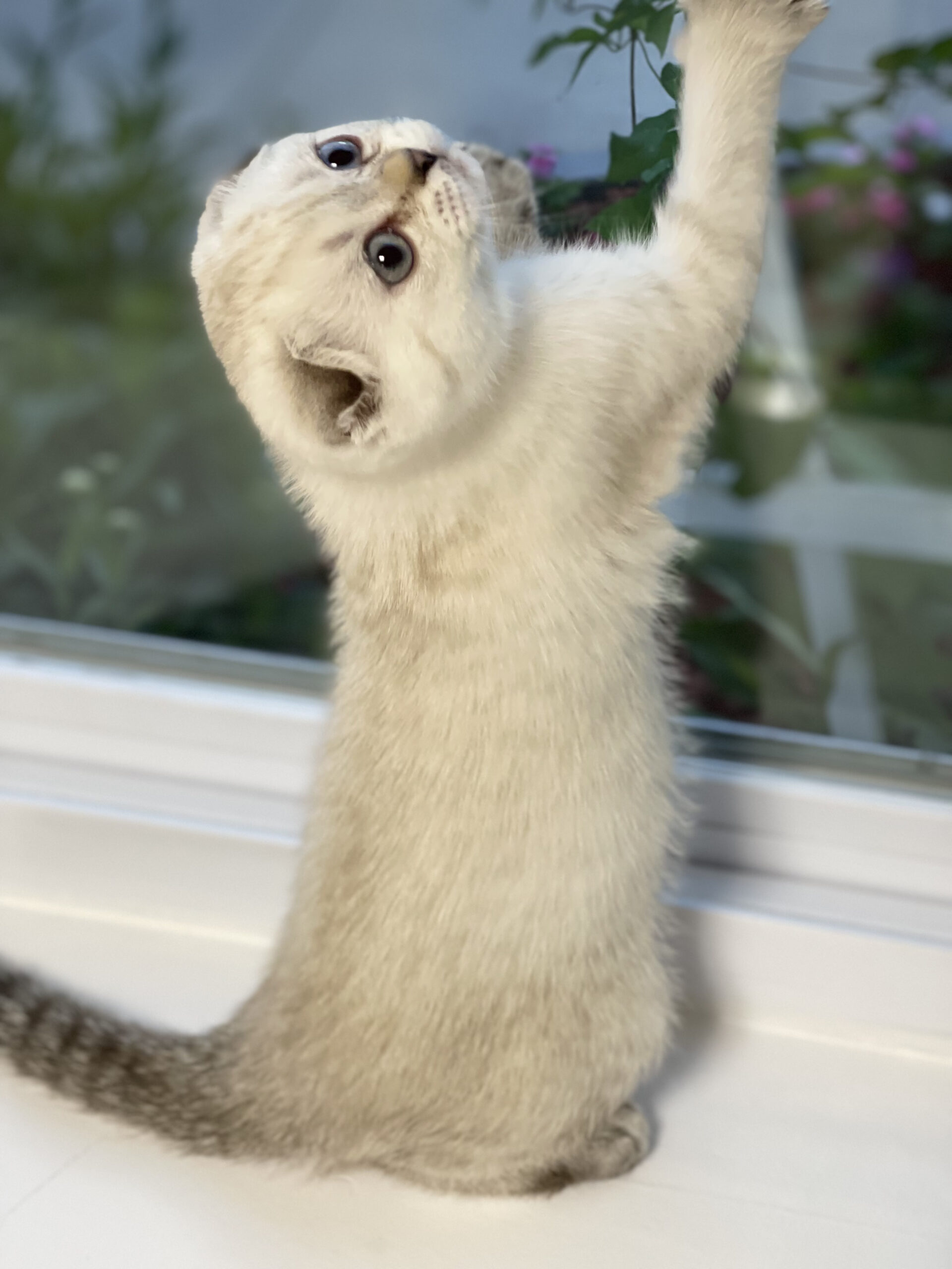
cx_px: 476
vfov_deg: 30.3
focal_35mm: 64
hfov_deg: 22.9
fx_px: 2347
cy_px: 634
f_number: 2.2
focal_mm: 7.5
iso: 160
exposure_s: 1/40
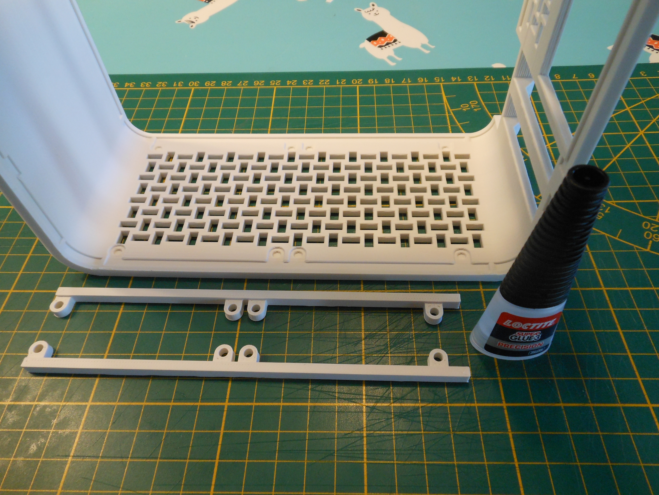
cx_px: 330
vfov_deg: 54.9
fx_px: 476
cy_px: 248
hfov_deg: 69.4
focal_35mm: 25
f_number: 3.2
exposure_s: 1/30
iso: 250
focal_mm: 4.5
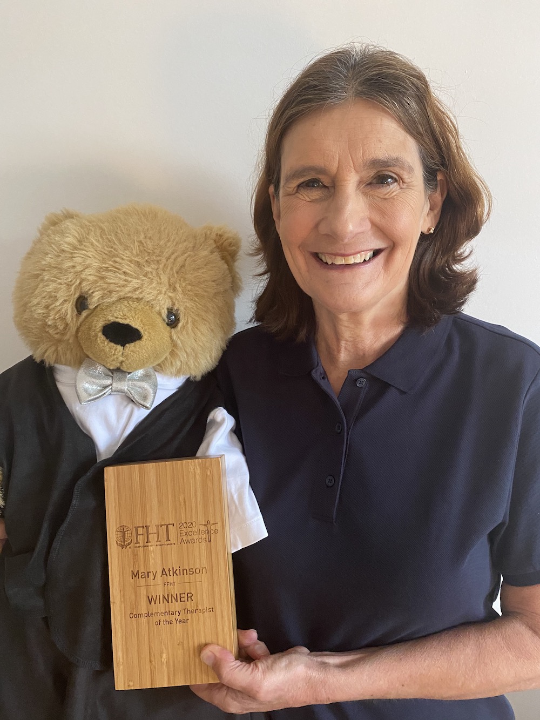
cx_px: 270
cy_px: 360
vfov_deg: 67.3
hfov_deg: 53.1
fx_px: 541
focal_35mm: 26
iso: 400
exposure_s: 1/33
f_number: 1.8
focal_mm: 4.25
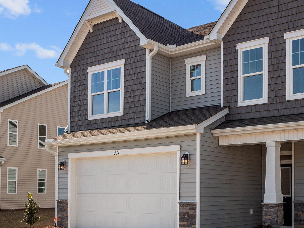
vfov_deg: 32.9
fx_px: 386
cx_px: 246
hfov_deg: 41.0
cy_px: 106
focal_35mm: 44
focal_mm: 13
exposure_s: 1/1000
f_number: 5.6
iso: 200
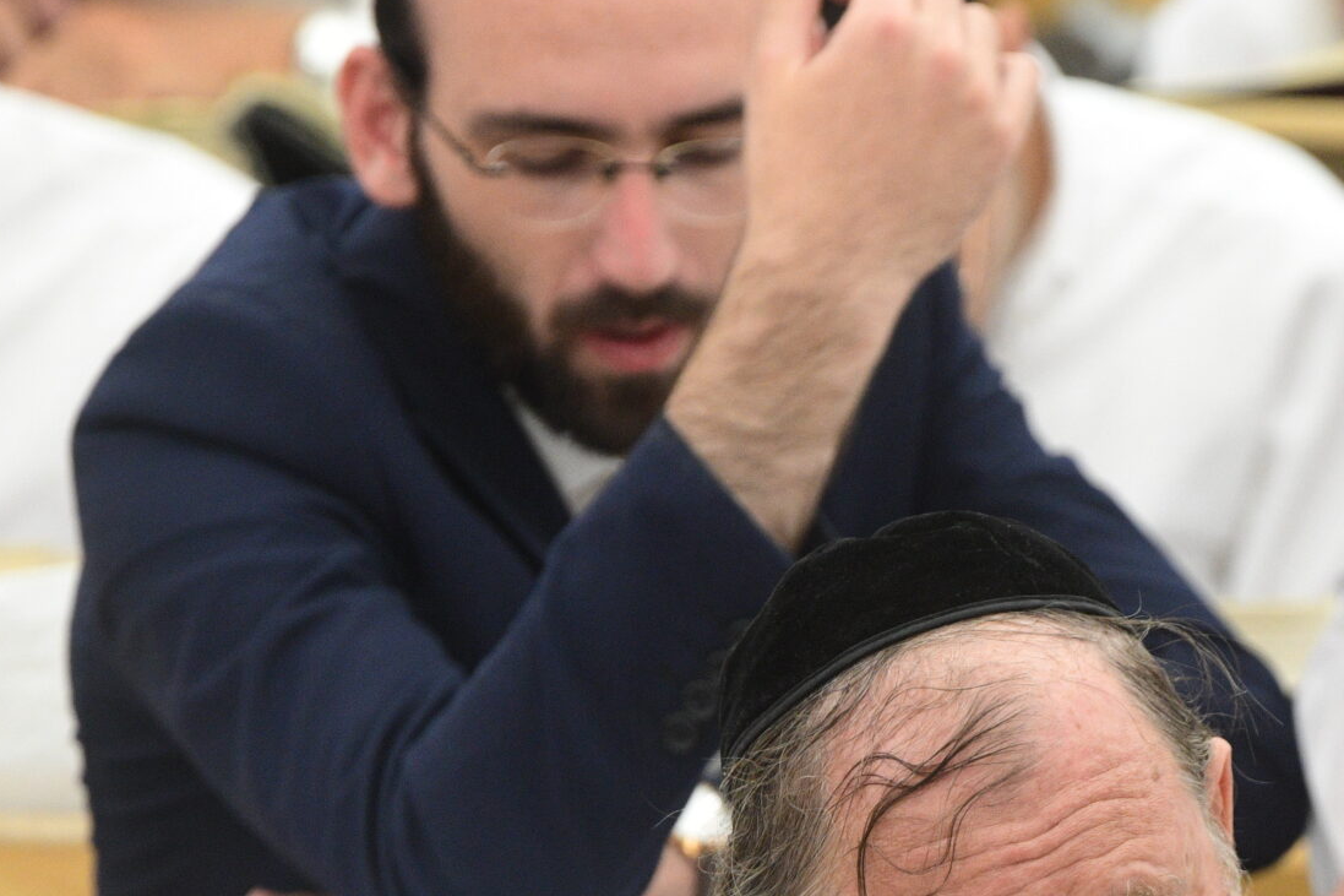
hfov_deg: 3.7
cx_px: 1070
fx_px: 20902
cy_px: 990
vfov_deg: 2.5
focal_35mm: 560
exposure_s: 1/400
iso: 2000
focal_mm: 200
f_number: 5.6
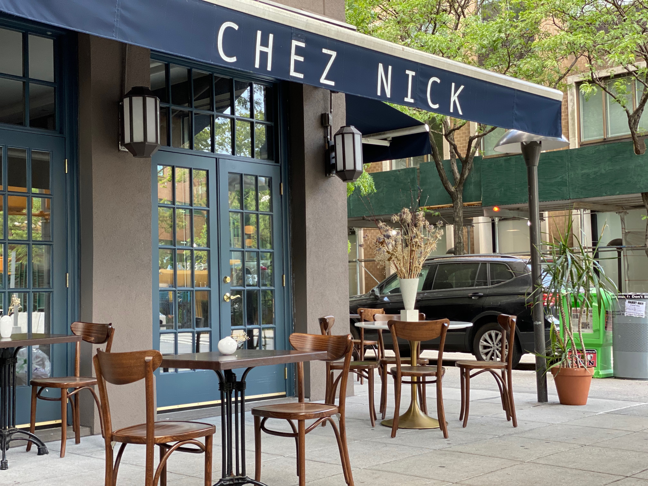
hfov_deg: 36.8
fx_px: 973
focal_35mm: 52
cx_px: 324
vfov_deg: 28.0
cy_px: 243
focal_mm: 6
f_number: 2
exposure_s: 1/122
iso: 125
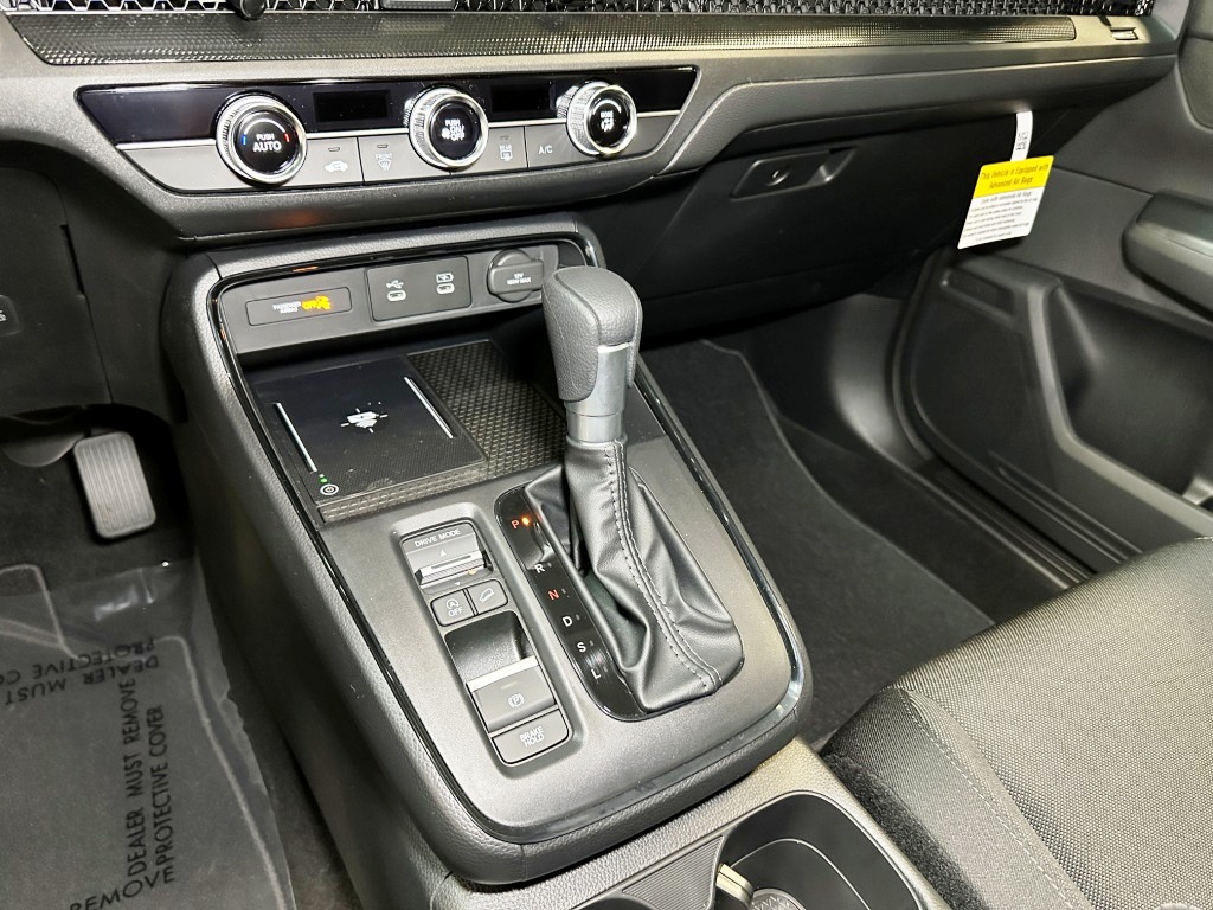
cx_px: 606
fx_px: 841
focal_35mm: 24
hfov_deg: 71.6
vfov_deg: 56.8
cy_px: 455
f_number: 1.78
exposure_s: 1/30
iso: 800
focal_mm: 6.86
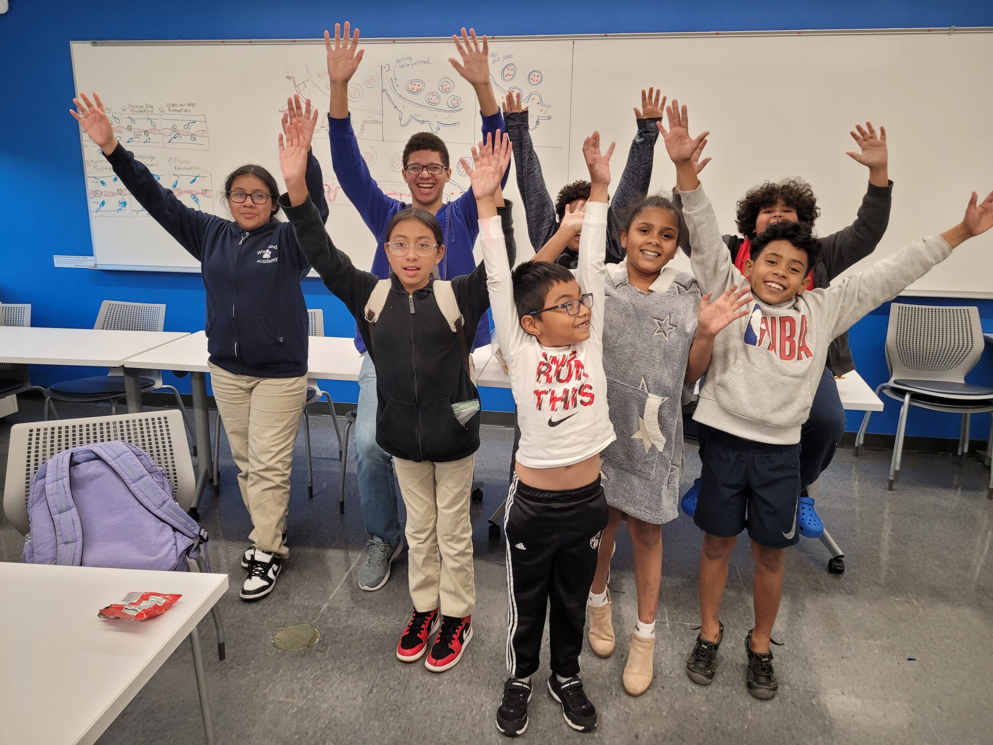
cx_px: 496
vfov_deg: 53.1
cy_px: 372
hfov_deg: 67.3
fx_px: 746
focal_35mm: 26
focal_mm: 5.4
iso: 200
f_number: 1.8
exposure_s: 1/120
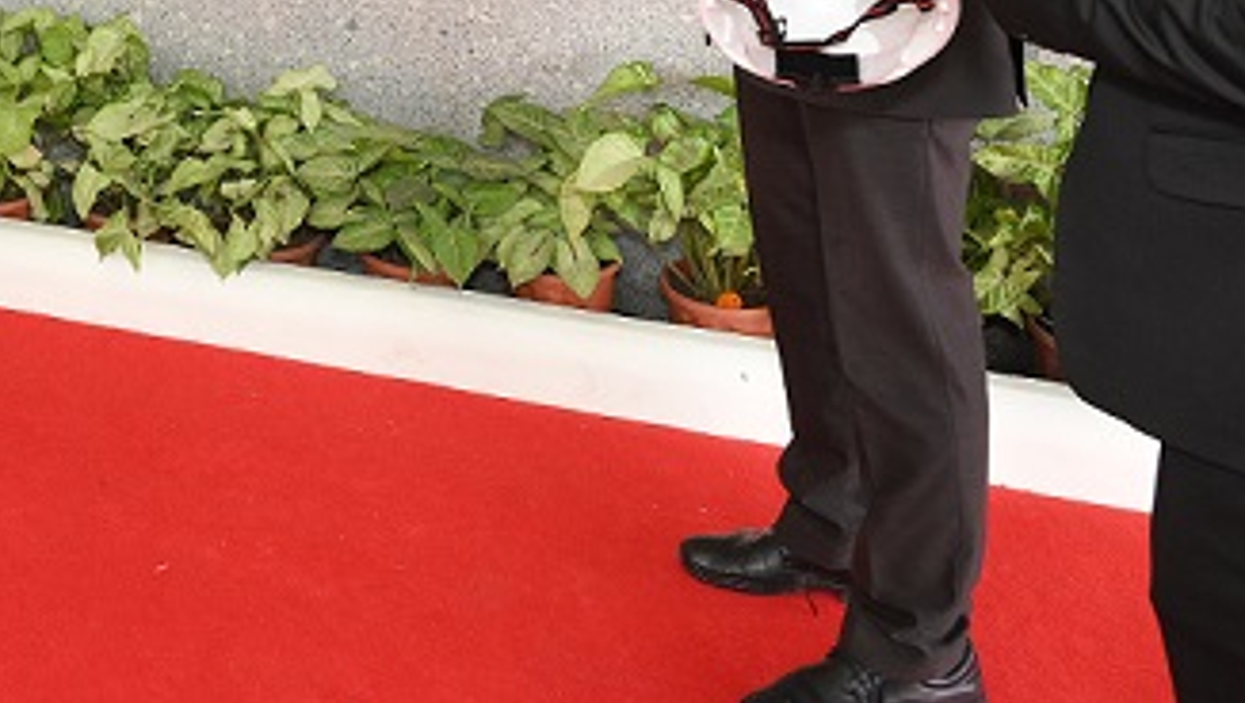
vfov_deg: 21.5
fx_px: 1652
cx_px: 38
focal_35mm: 50
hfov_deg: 37.5
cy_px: -233
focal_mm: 21
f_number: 7.1
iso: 1250
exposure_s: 1/125
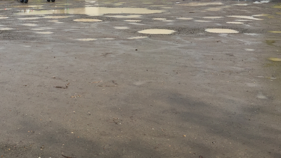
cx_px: 92
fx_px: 380
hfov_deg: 40.1
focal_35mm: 51
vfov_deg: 22.9
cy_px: 17
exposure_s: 1/1068
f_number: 2.2
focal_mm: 4.15
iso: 32
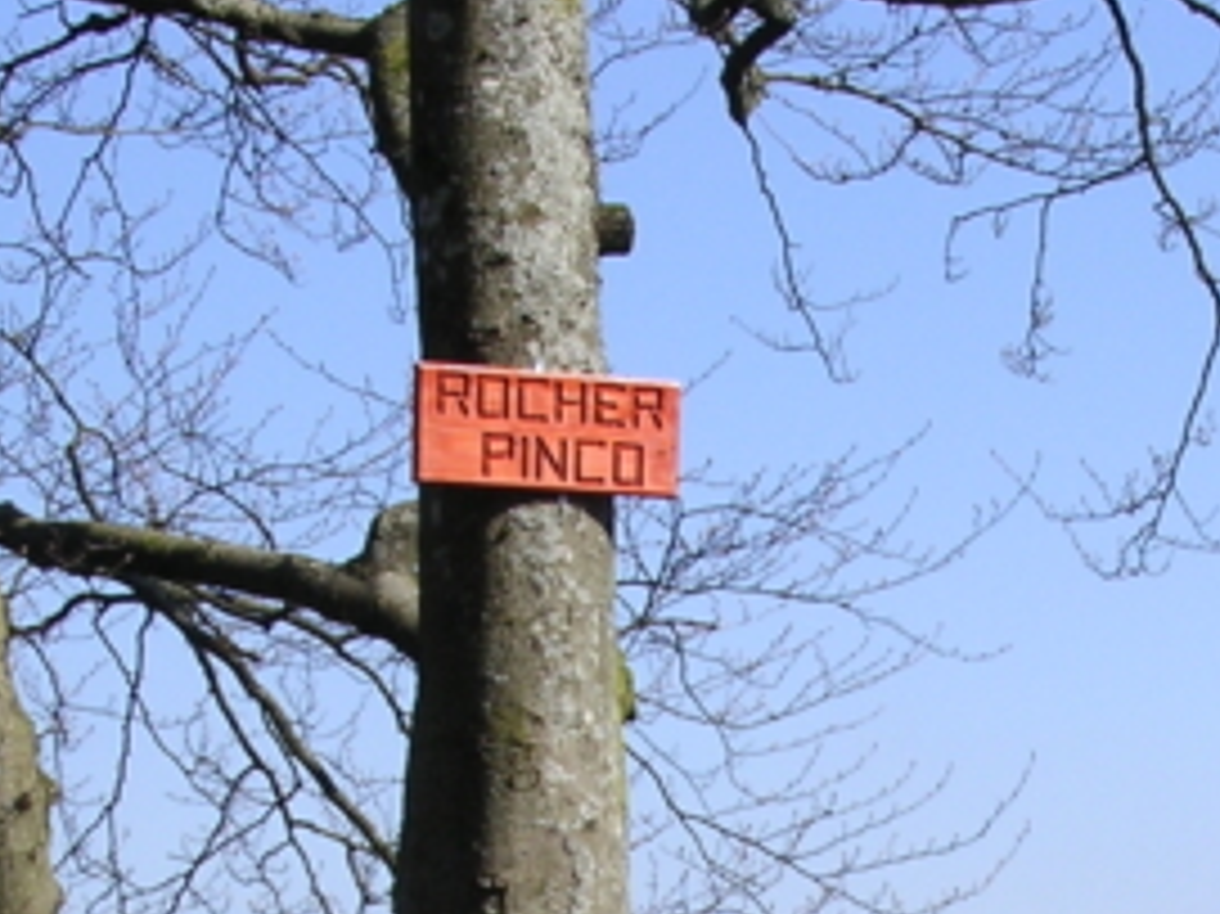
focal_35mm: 138
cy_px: 1168
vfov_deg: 10.5
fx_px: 4861
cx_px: 1006
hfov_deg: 14.2
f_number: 6.4
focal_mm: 8
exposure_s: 1/160
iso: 100
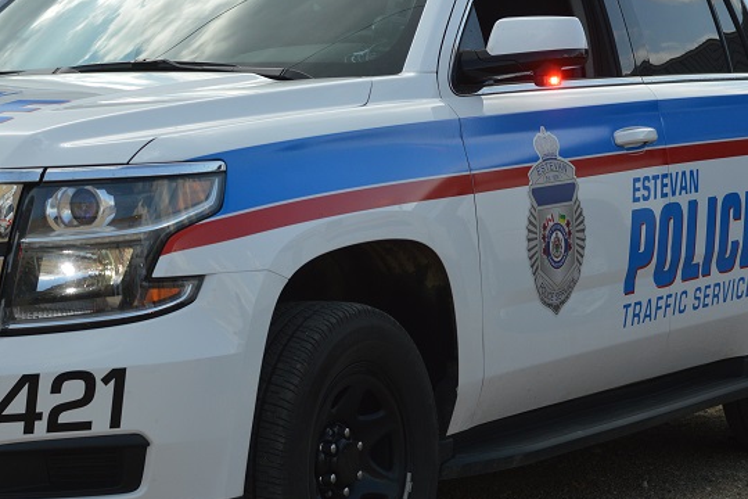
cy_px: 221
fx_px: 2306
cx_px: 349
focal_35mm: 111
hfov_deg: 18.4
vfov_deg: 12.3
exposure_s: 1/1250
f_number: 5.6
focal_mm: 50
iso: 400
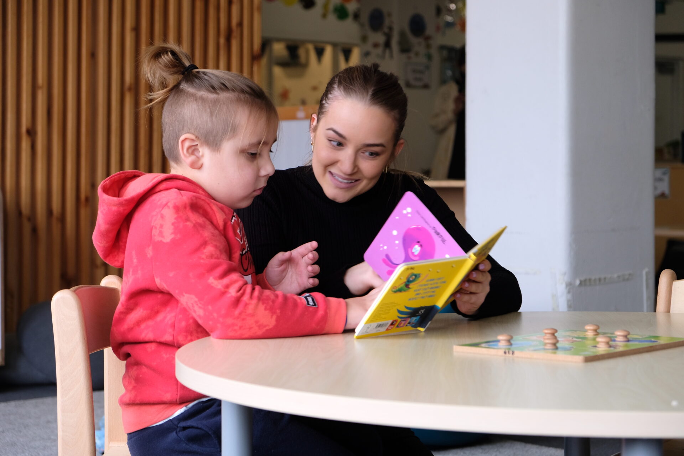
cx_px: 342
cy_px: 228
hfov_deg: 24.5
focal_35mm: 83
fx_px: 1577
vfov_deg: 16.5
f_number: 4
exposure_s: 1/85
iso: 400
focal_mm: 55
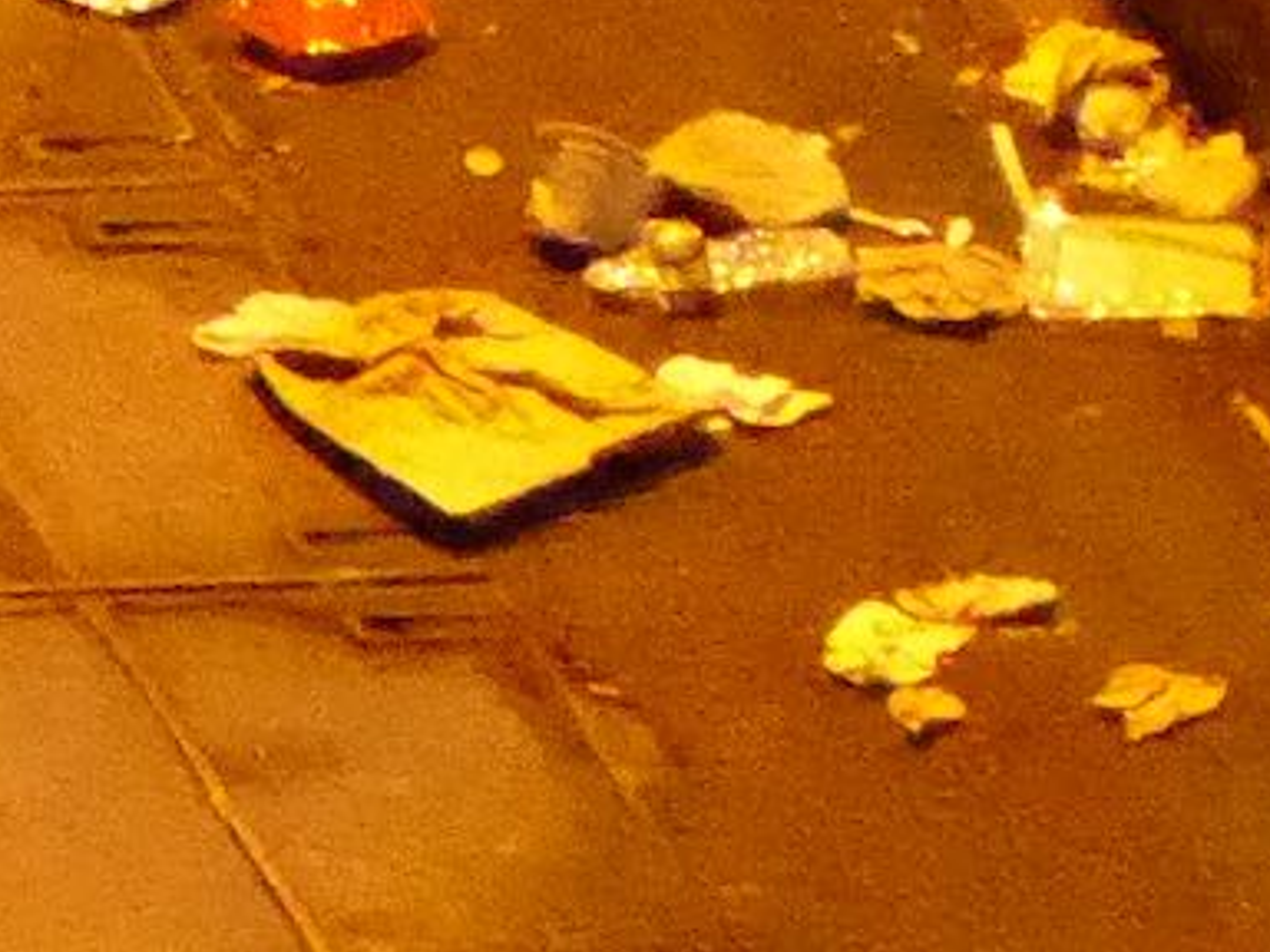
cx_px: -1571
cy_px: 2112
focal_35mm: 2082
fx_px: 76385
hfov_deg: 1.0
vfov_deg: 0.7
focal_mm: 71.7
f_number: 6
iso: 6400
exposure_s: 1/8
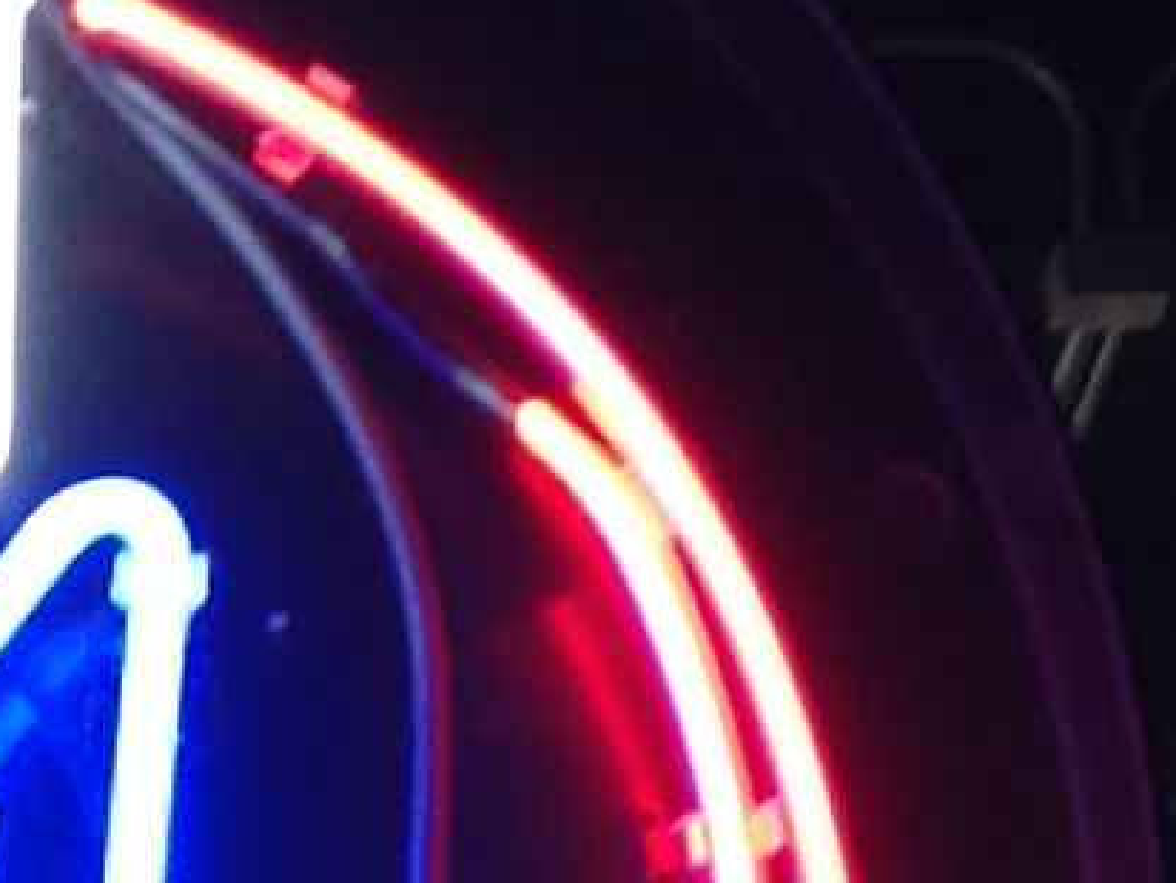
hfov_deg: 7.5
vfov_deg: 5.6
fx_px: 8869
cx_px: -219
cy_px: 1316
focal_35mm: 261
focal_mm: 4.12
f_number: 2.4
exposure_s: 1/40
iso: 50
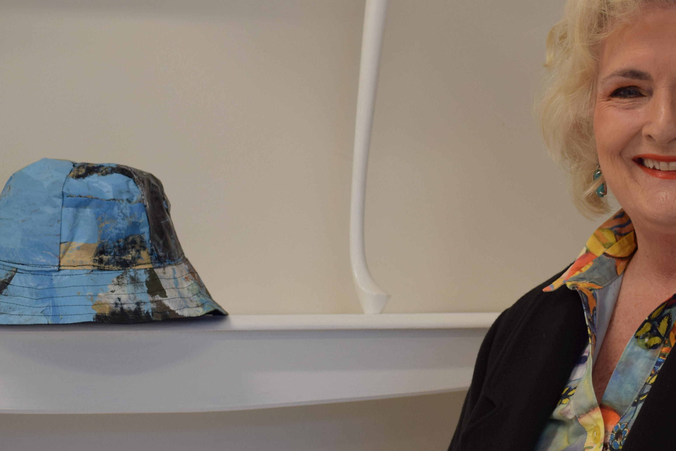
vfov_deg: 6.7
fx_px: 3864
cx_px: 399
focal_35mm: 206
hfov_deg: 10.0
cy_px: 216
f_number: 4.8
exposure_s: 1/100
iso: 400
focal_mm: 85
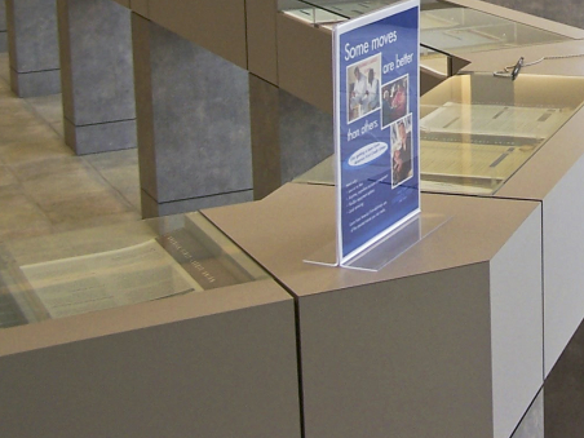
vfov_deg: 16.6
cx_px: 572
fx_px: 1451
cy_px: -43
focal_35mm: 86
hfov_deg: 22.0
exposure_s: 1/60
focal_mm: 6.3
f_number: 2.8
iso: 80
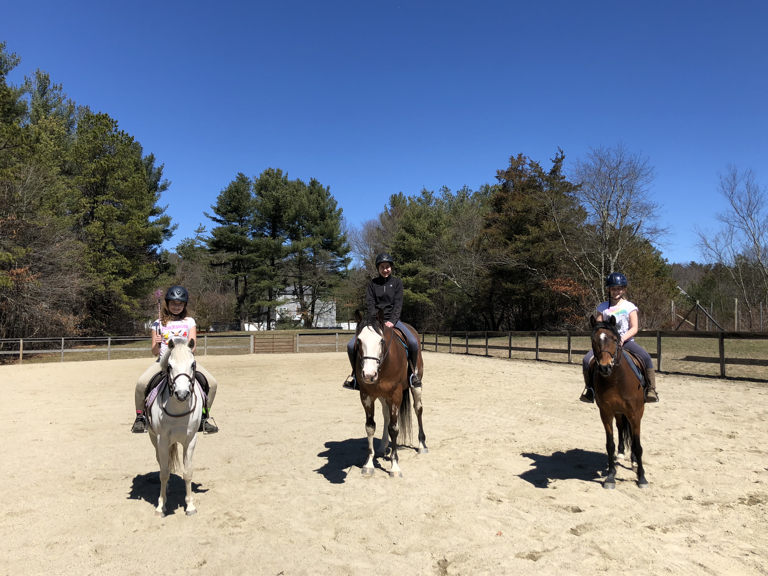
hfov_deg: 61.7
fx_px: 643
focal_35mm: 29
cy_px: 282
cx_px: 387
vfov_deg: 48.2
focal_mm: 3.99
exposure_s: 1/2183
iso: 20
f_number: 1.8
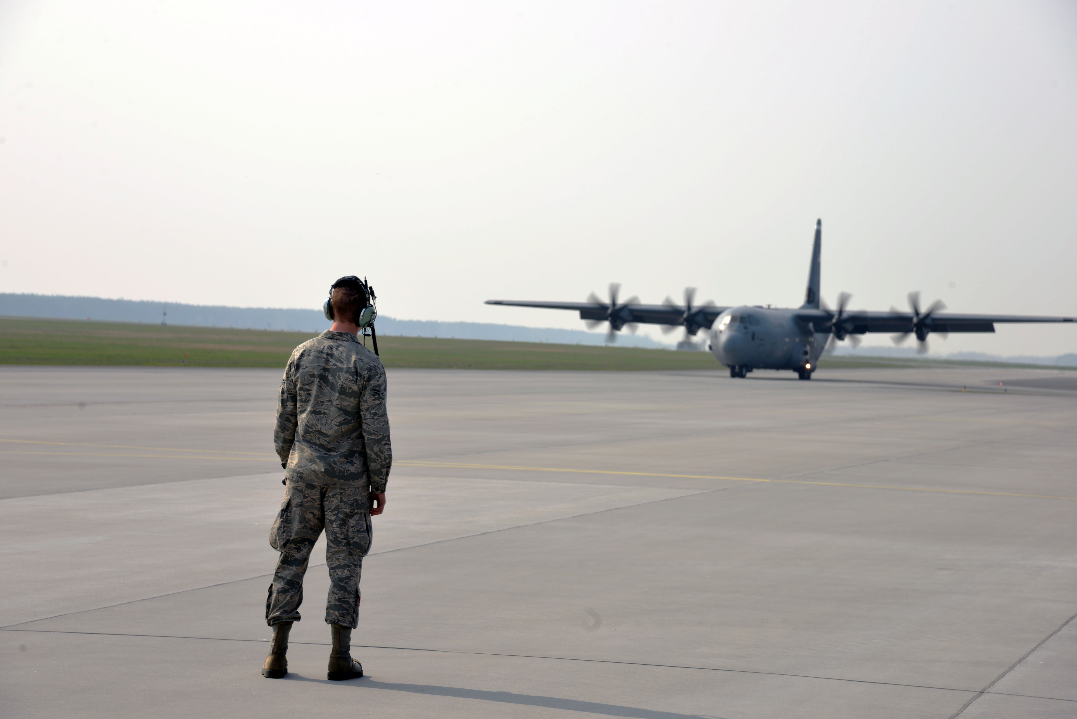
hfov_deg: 19.4
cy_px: 360
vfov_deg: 13.1
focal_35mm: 105
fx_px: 3142
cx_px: 538
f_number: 10
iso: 100
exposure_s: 1/200
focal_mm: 105
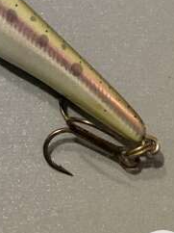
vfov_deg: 19.1
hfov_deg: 14.6
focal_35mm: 96
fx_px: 645
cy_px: -61
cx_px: -62
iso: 200
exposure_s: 1/33
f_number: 2.2
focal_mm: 4.15
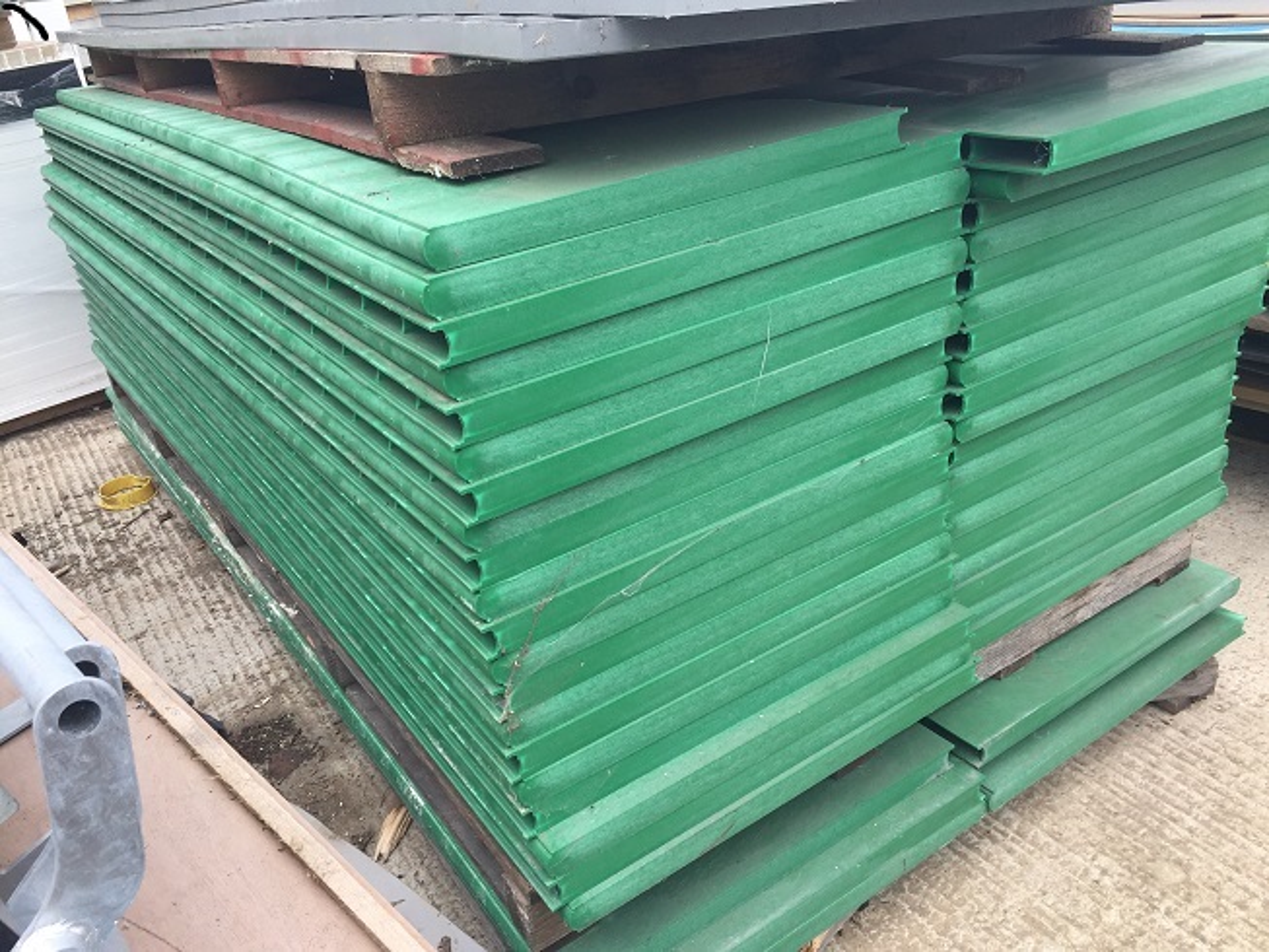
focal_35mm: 29
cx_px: 634
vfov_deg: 48.2
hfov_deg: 61.7
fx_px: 1063
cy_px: 476
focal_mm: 4.15
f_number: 2.2
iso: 32
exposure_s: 1/557
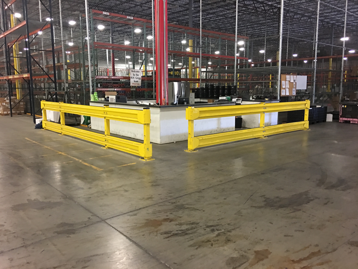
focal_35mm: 29
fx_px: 300
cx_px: 179
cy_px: 134
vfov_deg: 48.2
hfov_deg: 61.7
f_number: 2.2
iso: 100
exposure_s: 1/10
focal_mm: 4.15
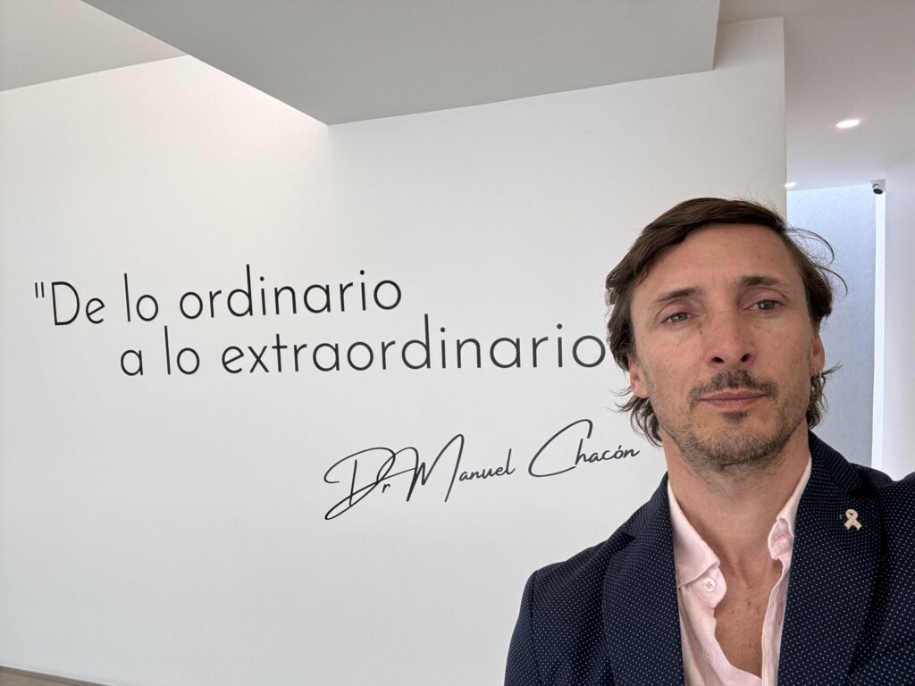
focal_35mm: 23
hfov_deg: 73.9
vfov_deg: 58.9
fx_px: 608
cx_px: 458
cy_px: 343
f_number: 1.9
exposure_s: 1/60
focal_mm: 2.69
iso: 40
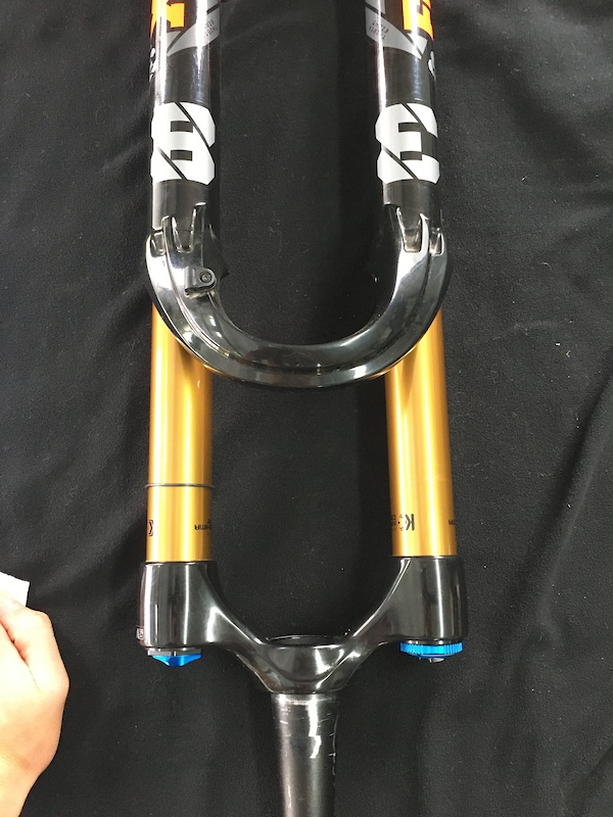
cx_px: 306
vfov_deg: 61.7
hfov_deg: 48.2
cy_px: 408
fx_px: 685
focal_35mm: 29
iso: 200
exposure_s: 1/30
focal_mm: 4.15
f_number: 2.2
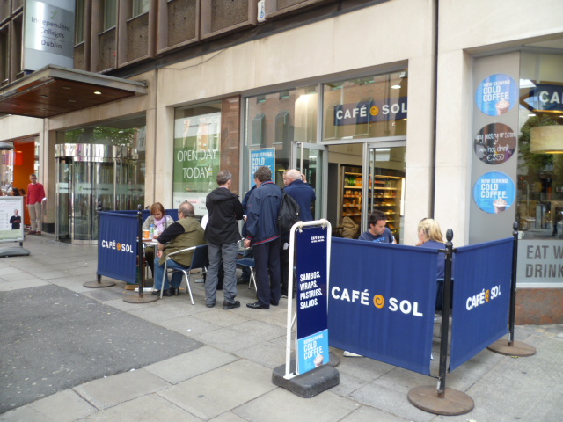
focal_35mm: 28
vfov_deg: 49.7
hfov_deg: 63.4
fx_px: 455
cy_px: 211
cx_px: 282
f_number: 2.8
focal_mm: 5
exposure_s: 1/30
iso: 80
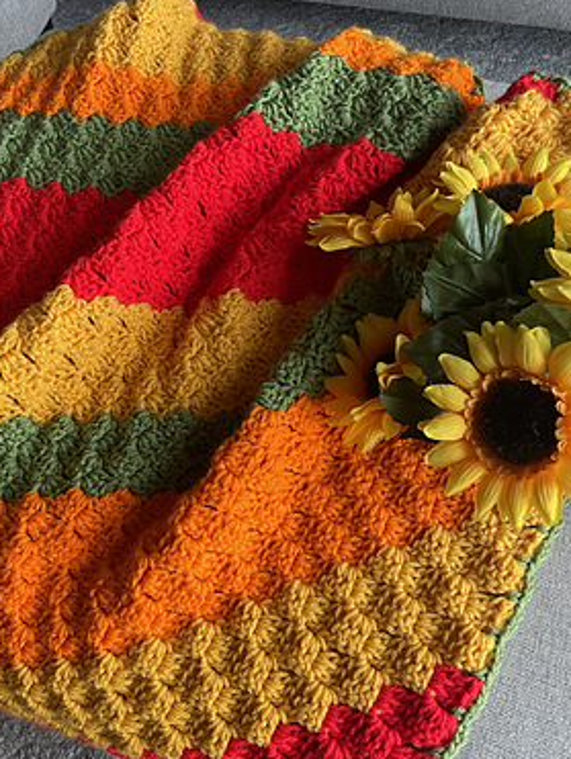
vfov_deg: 52.4
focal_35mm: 35
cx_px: 247
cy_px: 432
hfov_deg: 40.7
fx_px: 768
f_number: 1.6
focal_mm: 4.2
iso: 125
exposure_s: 1/88
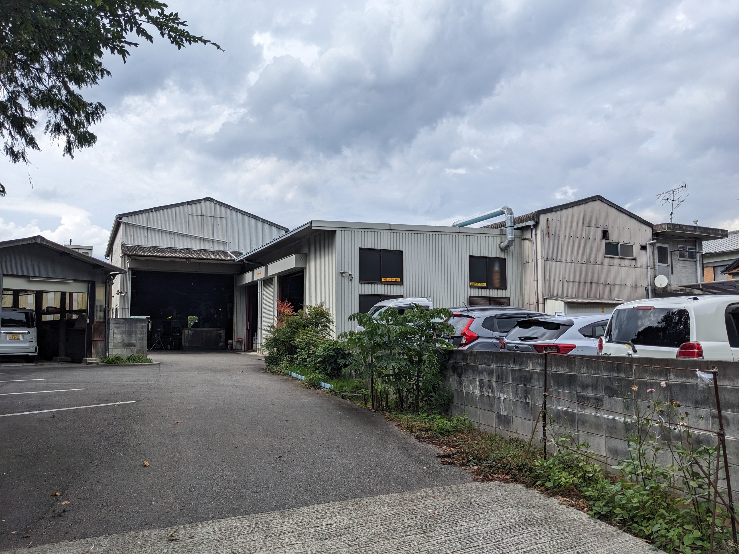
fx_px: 576
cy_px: 277
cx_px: 370
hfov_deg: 65.3
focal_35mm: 27
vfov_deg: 51.4
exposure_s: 1/2924
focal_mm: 4.38
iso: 66
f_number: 1.73
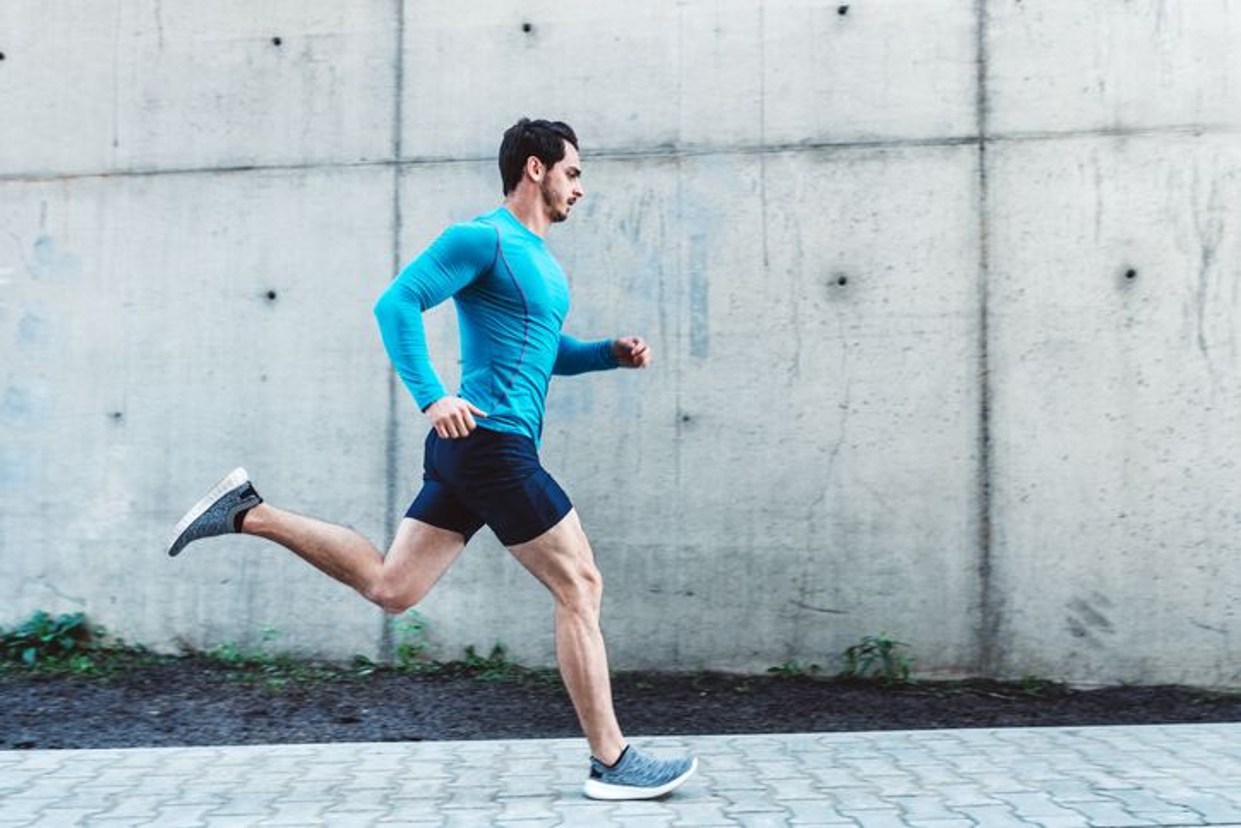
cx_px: 620
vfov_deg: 37.9
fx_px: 1207
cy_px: 414
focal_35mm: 35
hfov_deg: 54.4
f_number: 4
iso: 400
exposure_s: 1/500
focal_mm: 35
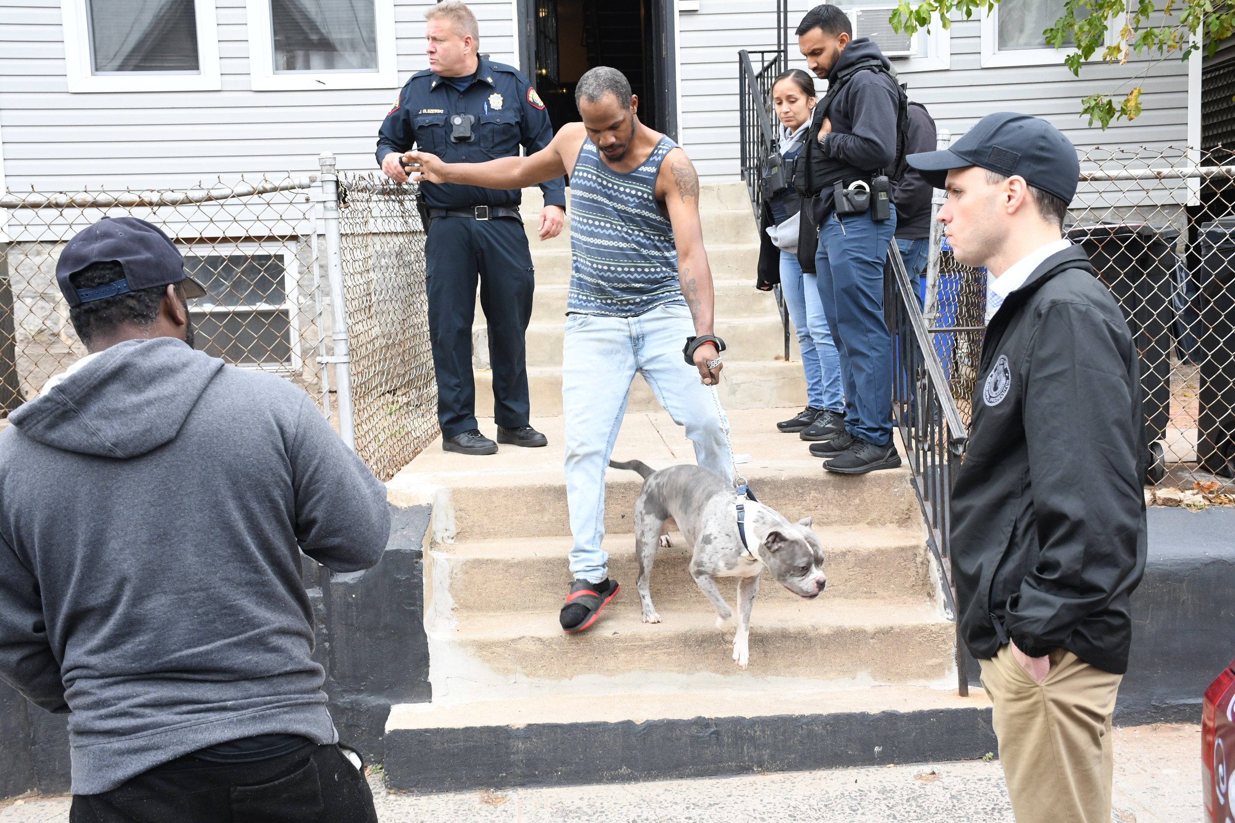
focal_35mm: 45
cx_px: 618
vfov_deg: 29.9
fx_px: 1544
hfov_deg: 43.6
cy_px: 412
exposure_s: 1/200
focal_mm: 30
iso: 800
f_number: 7.1
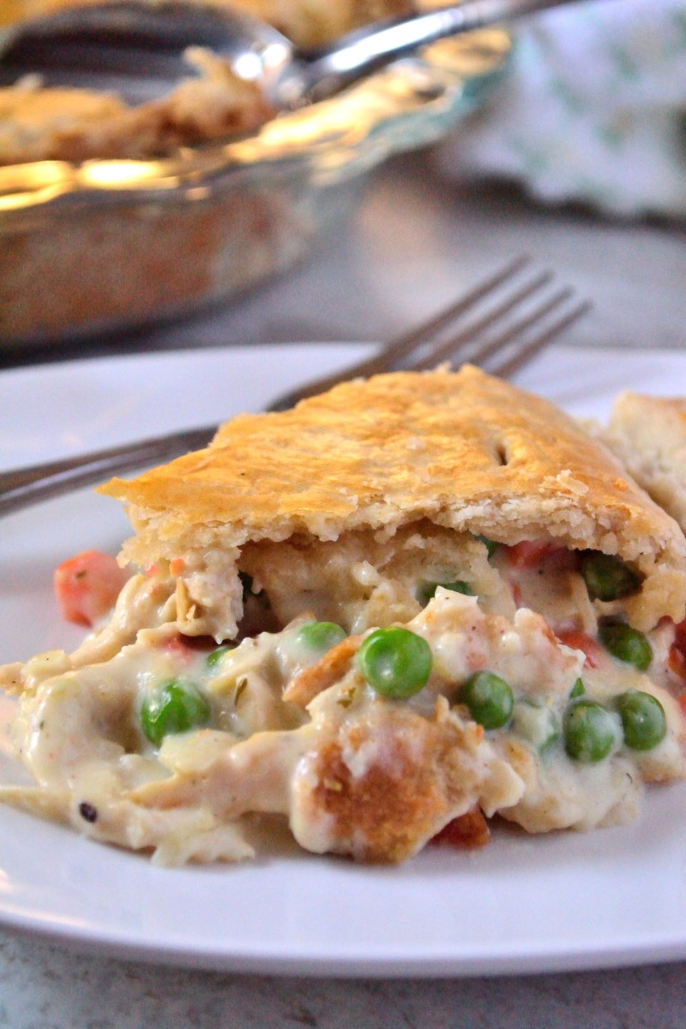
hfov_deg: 16.6
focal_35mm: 82
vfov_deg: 24.6
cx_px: 343
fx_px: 2358
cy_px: 514
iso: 3200
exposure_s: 1/60
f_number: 5.6
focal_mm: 55
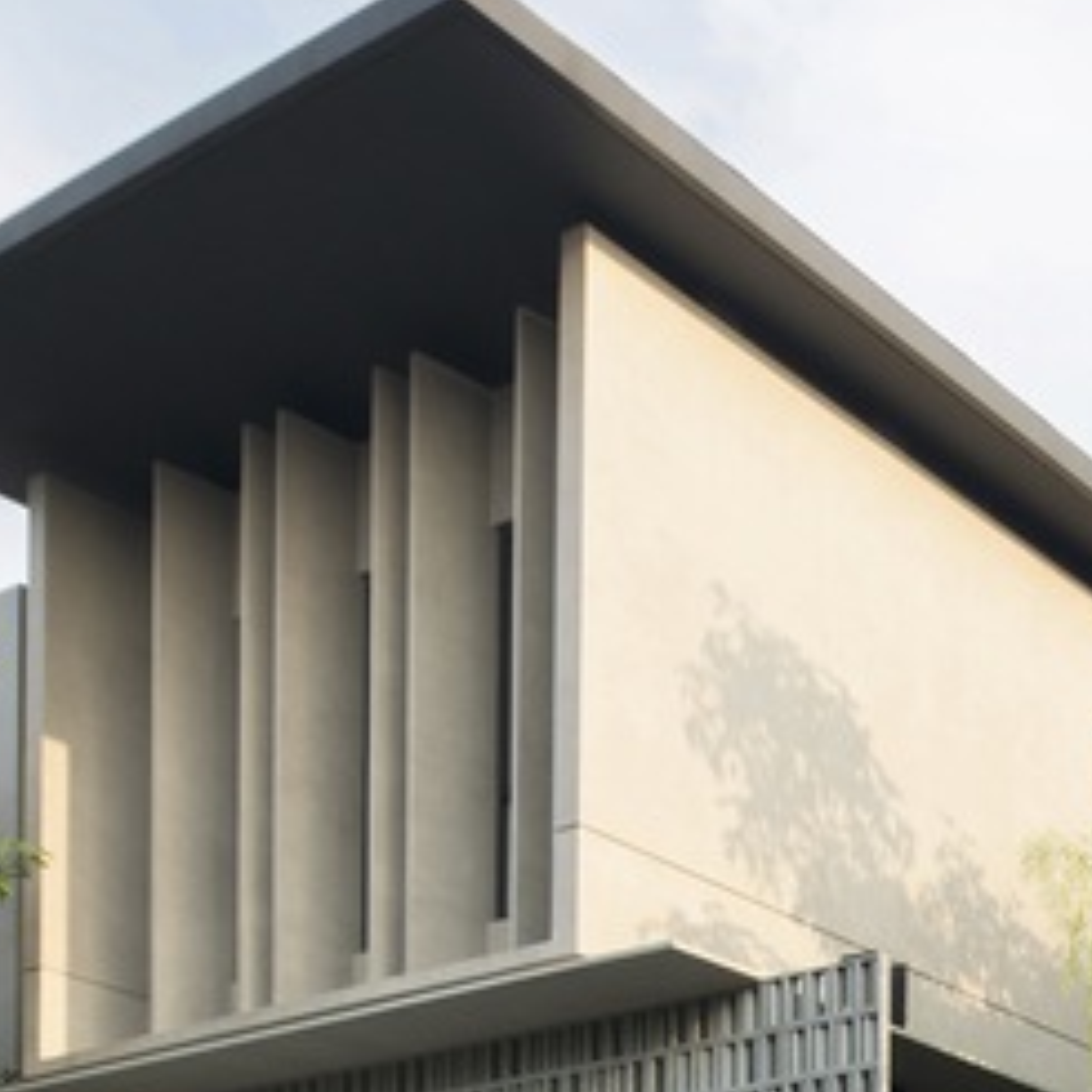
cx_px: 542
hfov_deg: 29.1
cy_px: 544
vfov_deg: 29.1
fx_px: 2106
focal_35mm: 59
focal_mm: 17
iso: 200
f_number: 11
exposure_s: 1/60
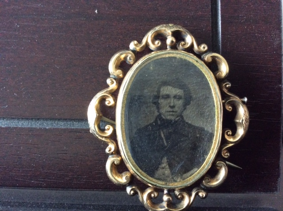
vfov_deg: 44.1
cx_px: 142
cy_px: 106
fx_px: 261
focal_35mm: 32
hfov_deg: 56.9
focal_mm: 3.3
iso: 320
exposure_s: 1/17
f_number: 2.4
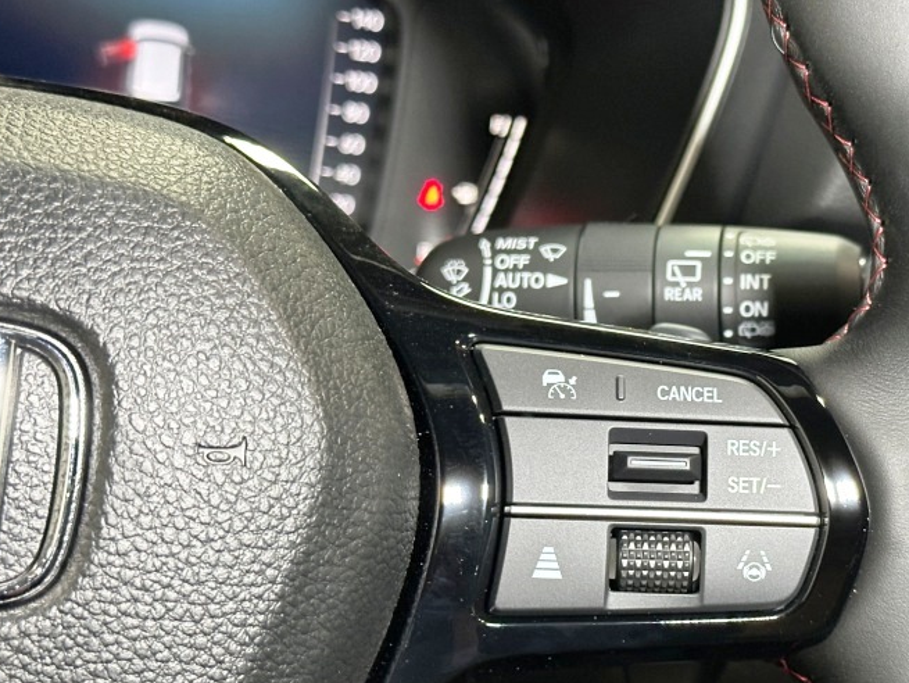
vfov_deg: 19.6
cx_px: 645
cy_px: 443
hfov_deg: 25.8
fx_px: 1971
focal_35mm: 75
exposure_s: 1/30
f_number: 1.78
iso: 500
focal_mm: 6.86
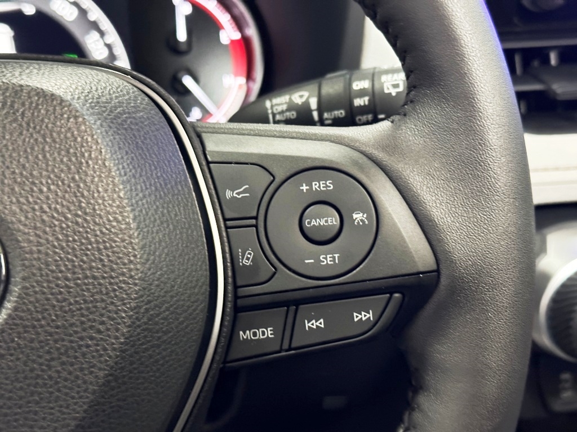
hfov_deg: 39.7
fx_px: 800
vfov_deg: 30.3
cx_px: 288
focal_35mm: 48
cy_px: 216
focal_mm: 6.86
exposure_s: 1/24
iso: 640
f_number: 1.78
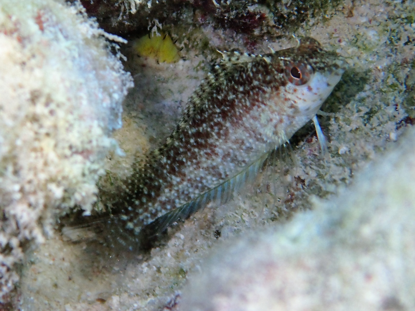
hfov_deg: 19.6
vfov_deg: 14.8
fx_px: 1199
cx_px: 208
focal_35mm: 100
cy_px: 156
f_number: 6.3
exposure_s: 1/400
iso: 200
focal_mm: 18
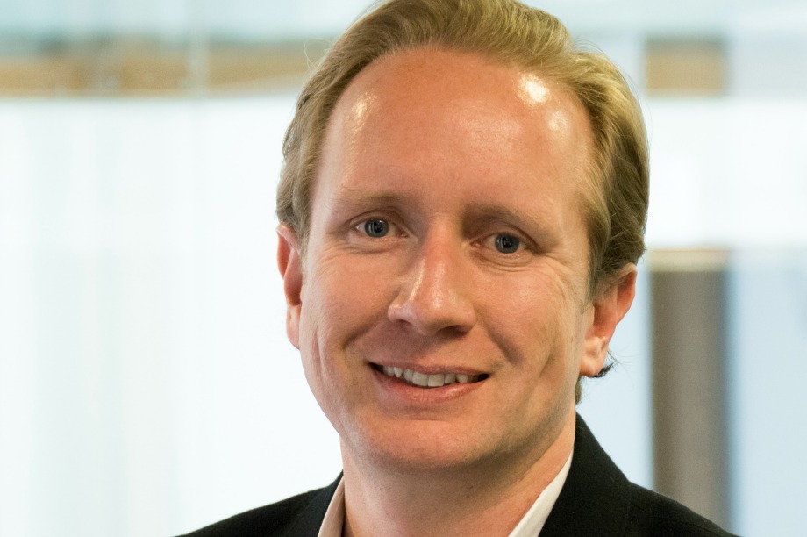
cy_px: 268
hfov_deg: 19.5
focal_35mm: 105
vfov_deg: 13.0
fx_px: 2352
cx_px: 404
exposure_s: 1/100
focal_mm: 70
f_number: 4.2
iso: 800
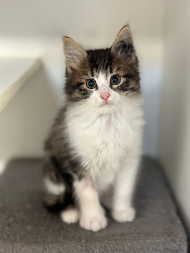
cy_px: 126
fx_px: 351
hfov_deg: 30.3
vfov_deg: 39.7
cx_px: 95
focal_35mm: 48
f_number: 1.78
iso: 250
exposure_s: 1/50
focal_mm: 6.86
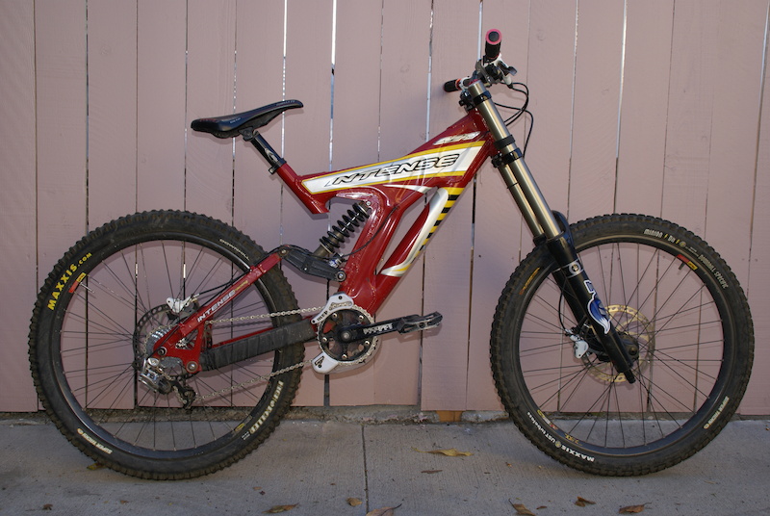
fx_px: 835
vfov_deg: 34.3
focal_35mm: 39
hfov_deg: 49.5
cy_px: 258
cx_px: 385
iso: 125
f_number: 5.6
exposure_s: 1/80
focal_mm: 26
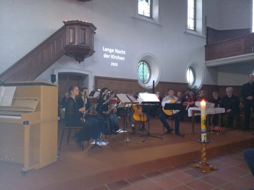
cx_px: 127
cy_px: 95
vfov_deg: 54.9
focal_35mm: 25
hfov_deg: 69.4
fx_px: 183
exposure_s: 1/16.7
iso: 1600
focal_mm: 4.65
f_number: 1.8
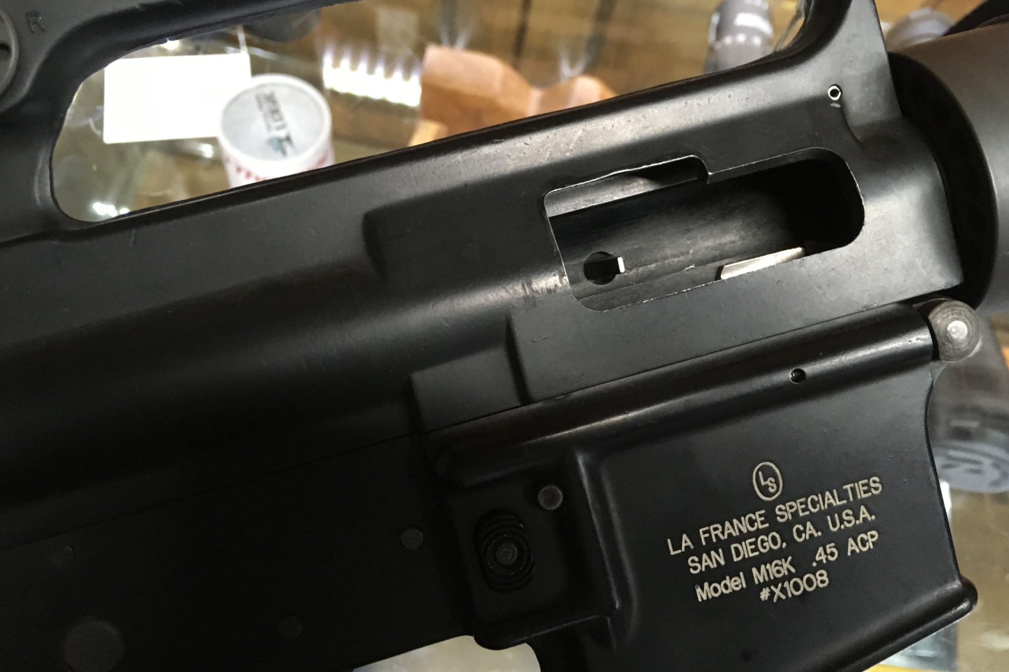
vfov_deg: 42.2
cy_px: 289
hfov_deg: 60.3
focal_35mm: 31
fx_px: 869
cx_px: 506
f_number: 2.2
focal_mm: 4.15
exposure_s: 1/20
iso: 200
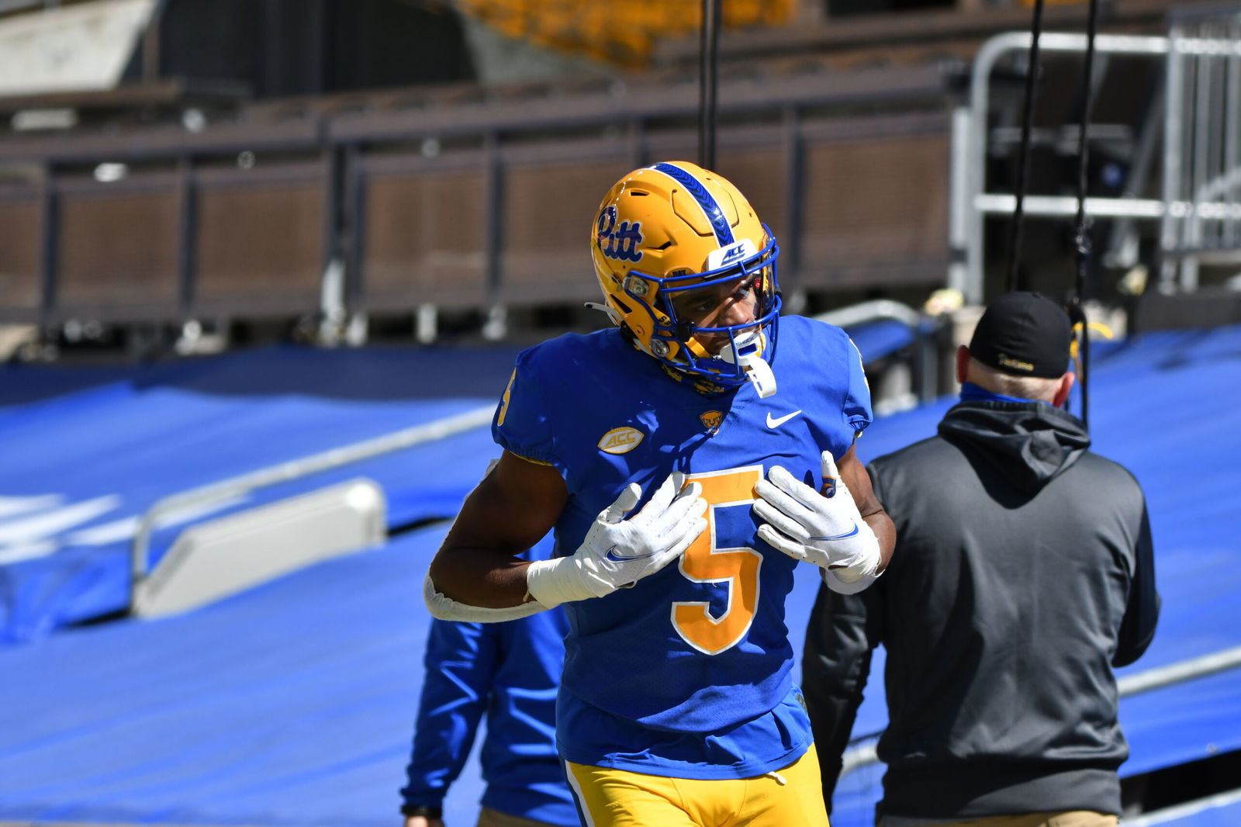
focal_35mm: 375
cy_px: 414
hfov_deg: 5.5
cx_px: 620
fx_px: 12924
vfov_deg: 3.7
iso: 500
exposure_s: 1/3200
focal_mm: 250
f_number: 5.6
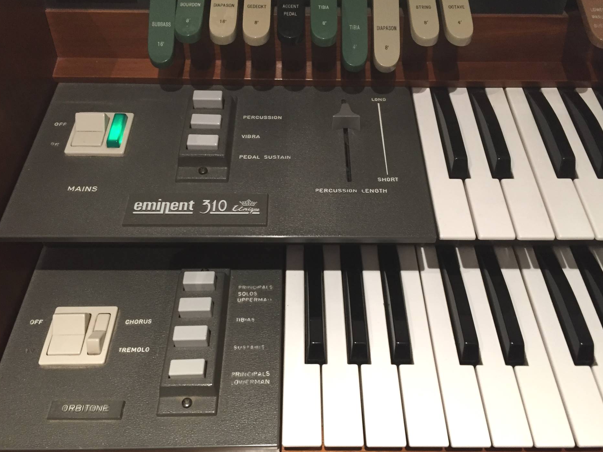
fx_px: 540
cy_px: 238
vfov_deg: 45.4
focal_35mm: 31
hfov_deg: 58.3
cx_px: 307
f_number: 2.2
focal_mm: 4.15
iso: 200
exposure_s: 1/33
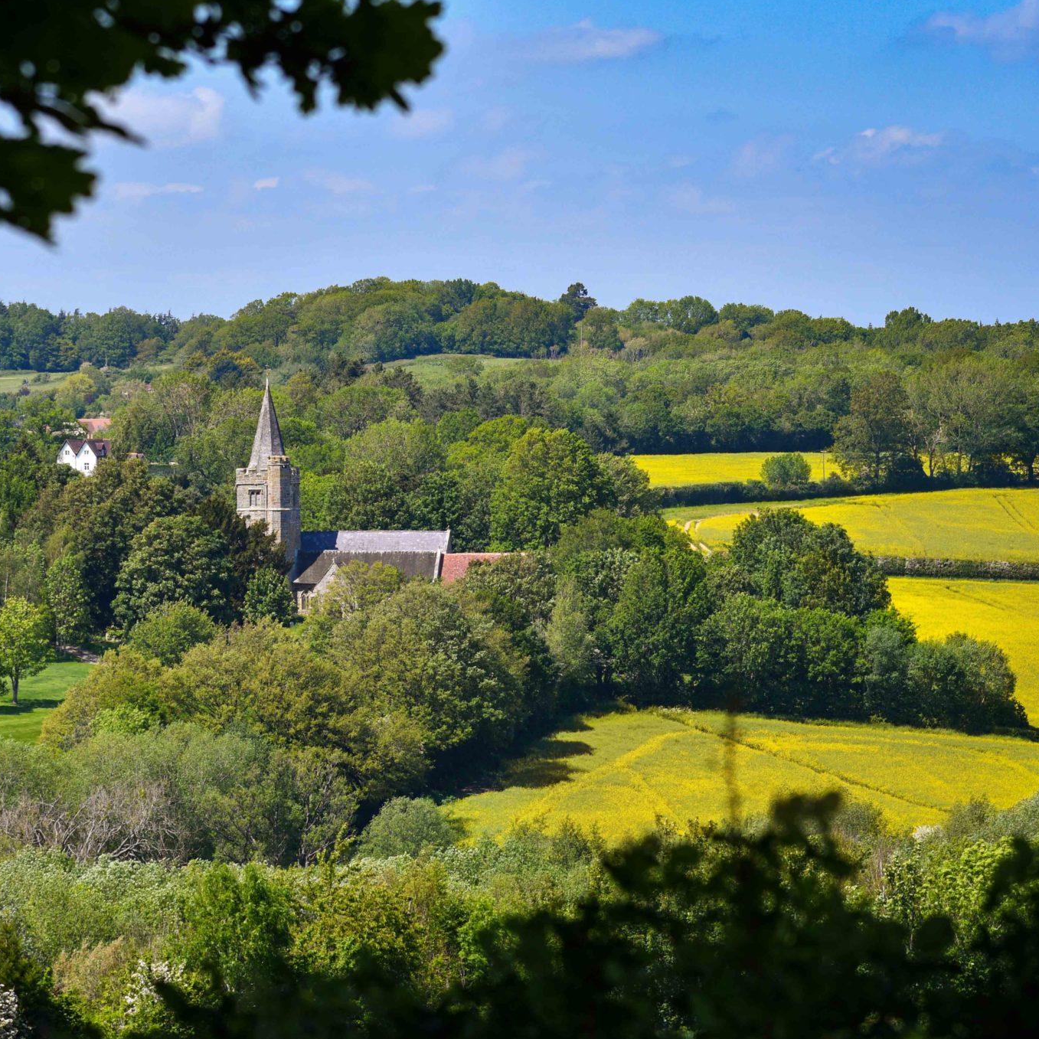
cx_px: 334
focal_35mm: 177
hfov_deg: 9.9
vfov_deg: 9.9
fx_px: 6011
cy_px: 520
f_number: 9
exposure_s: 1/320
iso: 100
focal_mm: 92
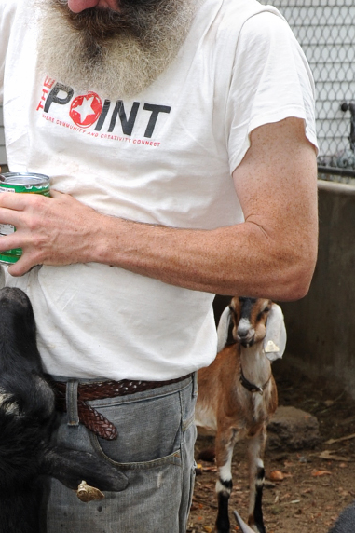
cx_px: -73
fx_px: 1584
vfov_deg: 18.4
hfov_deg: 12.5
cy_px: 594
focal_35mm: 107
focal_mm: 34
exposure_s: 1/200
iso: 400
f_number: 8
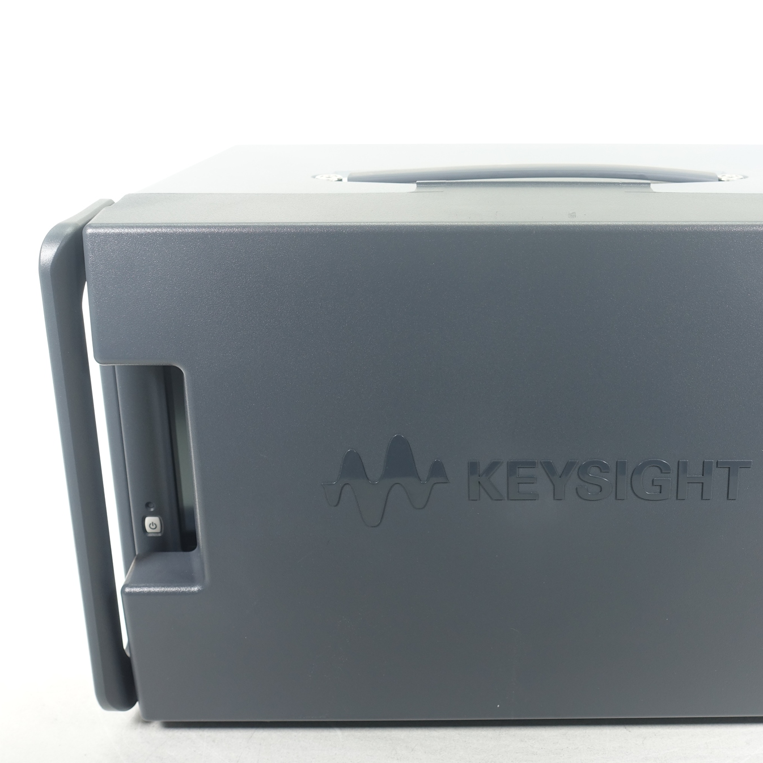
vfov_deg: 32.2
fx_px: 1322
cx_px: 524
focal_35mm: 53
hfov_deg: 31.9
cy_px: 383
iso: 125
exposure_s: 1/80
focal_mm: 14.9
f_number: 3.2
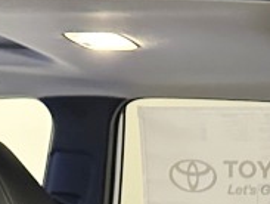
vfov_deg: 9.6
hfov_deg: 14.6
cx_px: 72
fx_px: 1047
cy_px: 522
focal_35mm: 134
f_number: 1.78
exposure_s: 1/40
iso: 800
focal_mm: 6.86
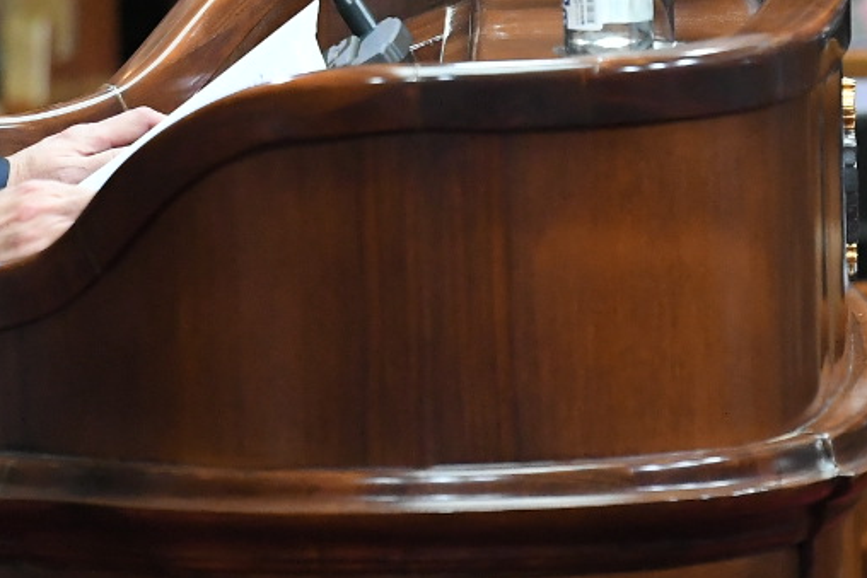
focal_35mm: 813
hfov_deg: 2.5
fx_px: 19584
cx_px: -96
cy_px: -198
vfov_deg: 1.7
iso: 3200
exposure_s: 1/320
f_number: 4
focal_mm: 170
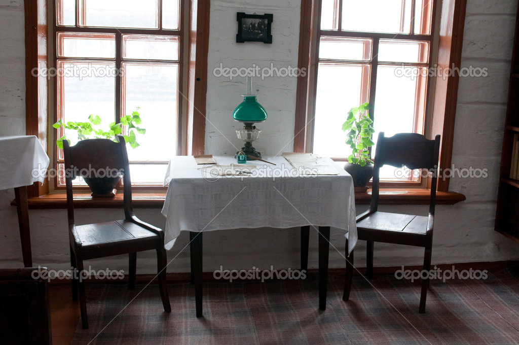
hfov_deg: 41.2
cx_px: 260
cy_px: 172
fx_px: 691
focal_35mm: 48
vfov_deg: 28.0
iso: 800
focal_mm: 32
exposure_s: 1/100
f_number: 5
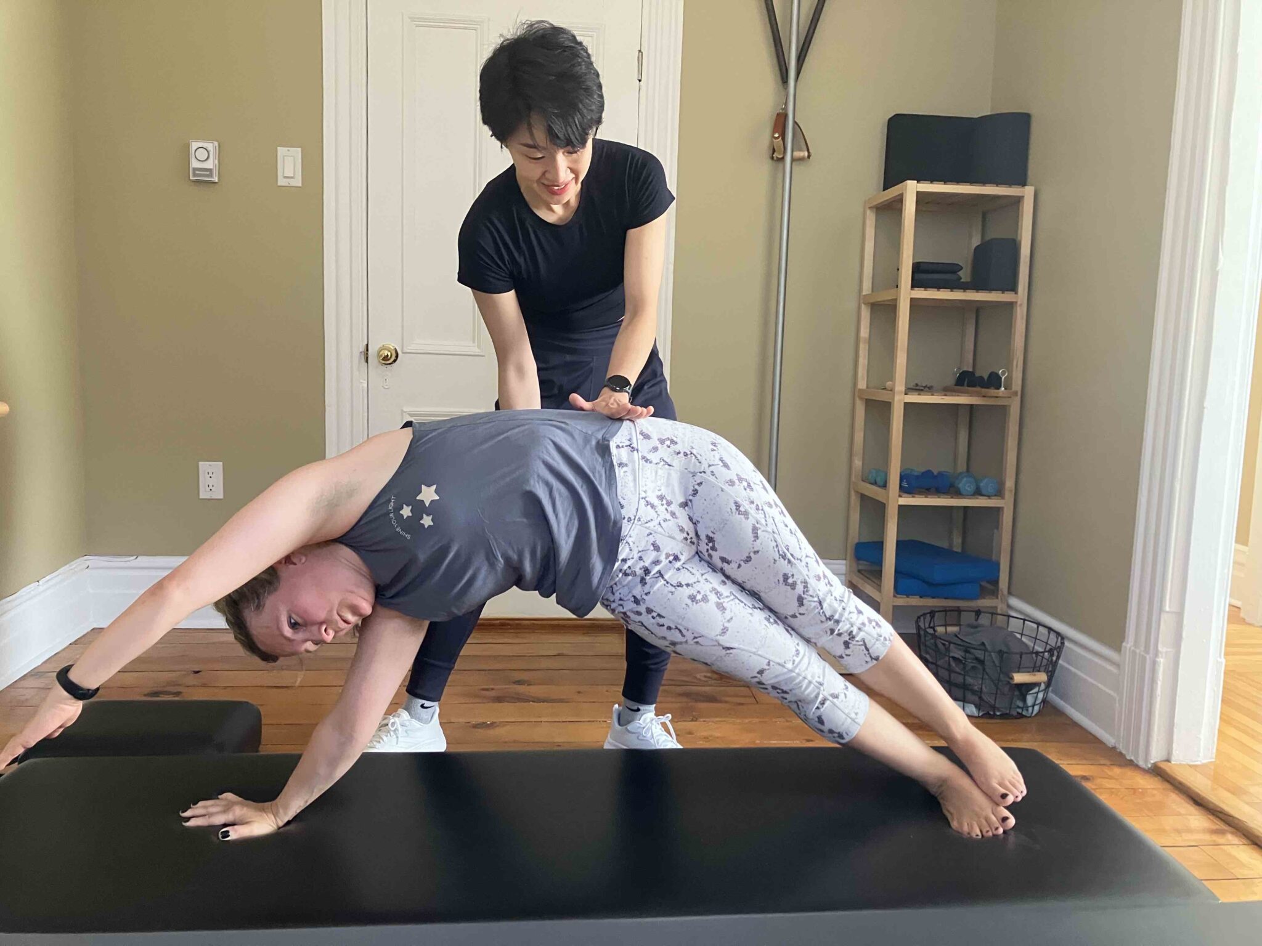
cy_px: 473
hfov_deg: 63.4
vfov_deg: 49.7
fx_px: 1021
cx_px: 631
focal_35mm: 28
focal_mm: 3.99
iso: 250
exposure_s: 1/60
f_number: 1.8
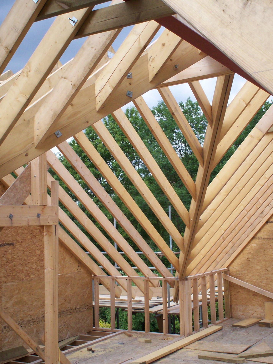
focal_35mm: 49
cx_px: 152
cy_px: 183
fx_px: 515
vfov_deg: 38.9
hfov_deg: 29.6
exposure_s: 1/281
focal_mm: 6
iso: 100
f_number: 4.5
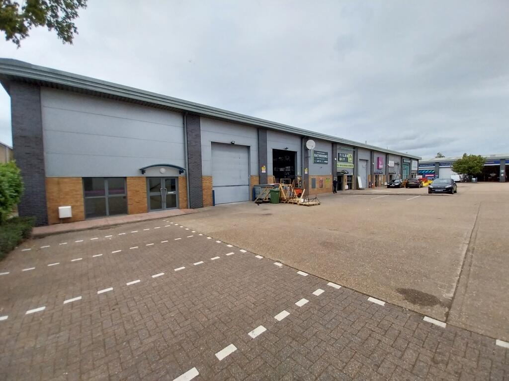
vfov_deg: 89.9
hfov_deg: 106.2
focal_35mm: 13
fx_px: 191
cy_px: 190
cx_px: 254
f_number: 2.2
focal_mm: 1.13
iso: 64
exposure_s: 1/1889
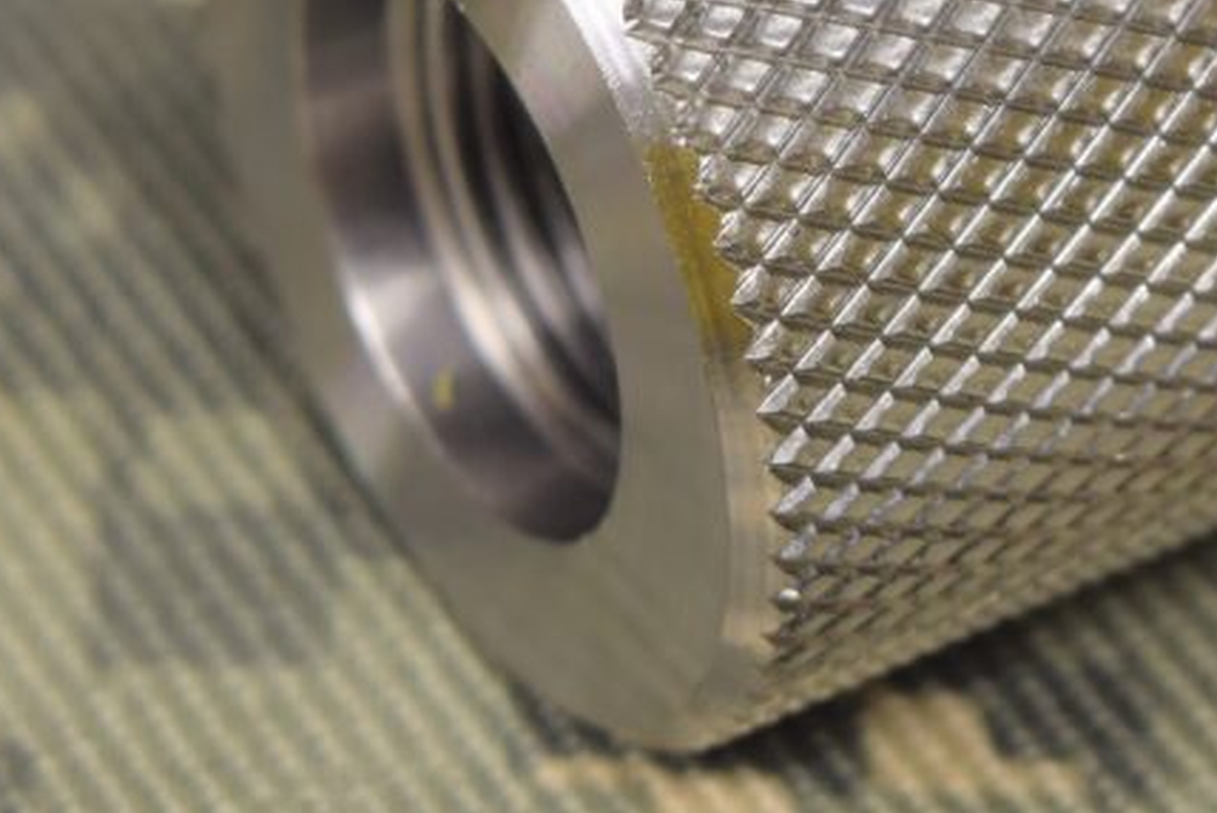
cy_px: 152
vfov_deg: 7.0
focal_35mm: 197
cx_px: 916
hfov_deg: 10.4
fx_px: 6671
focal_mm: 55
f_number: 10
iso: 100
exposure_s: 1.3
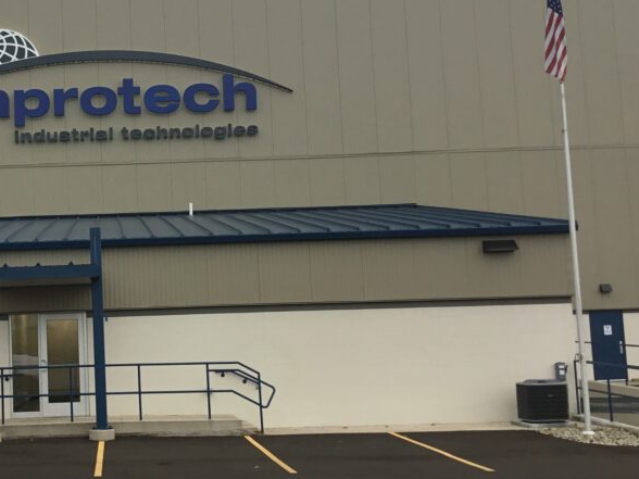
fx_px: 1071
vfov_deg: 25.2
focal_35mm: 58
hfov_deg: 32.1
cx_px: 104
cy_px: 235
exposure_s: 1/158
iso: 25
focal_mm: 3.3
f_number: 2.4
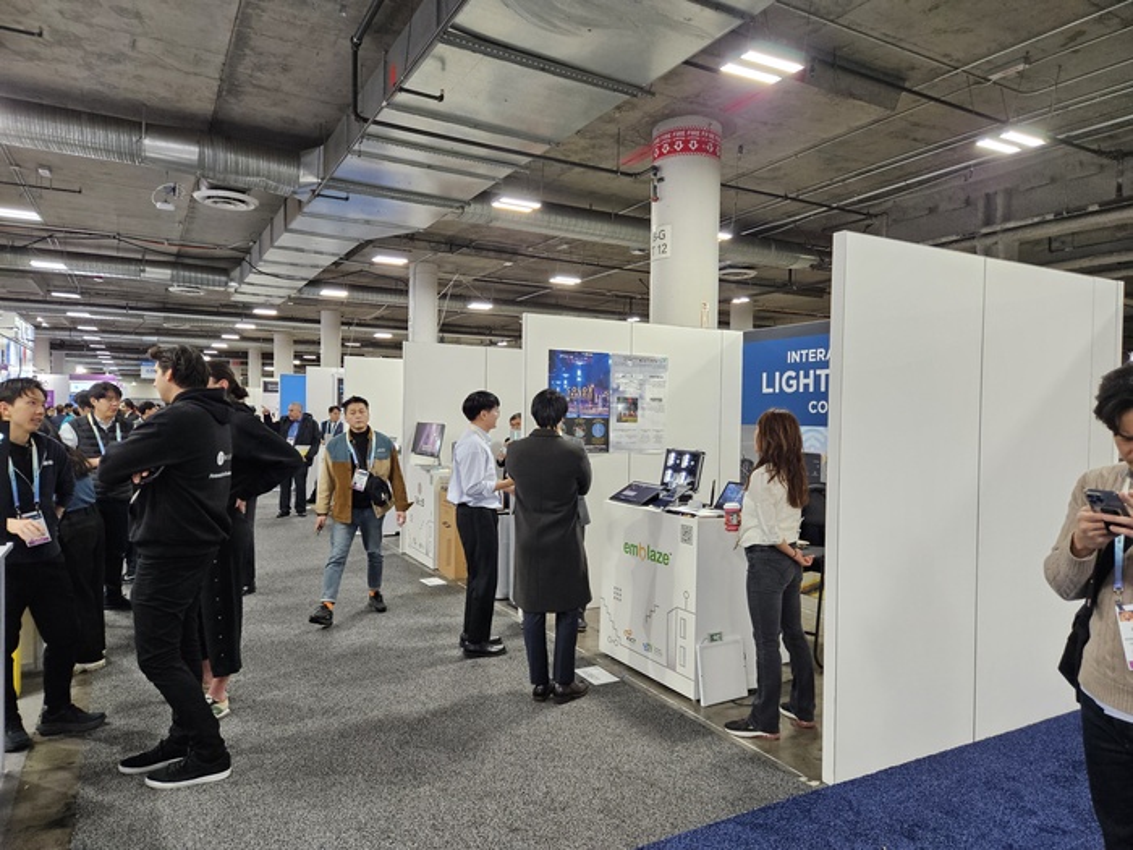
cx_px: 566
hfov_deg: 73.9
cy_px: 425
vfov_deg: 58.9
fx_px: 753
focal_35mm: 23
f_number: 1.8
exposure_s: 1/120
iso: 400
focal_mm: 5.4
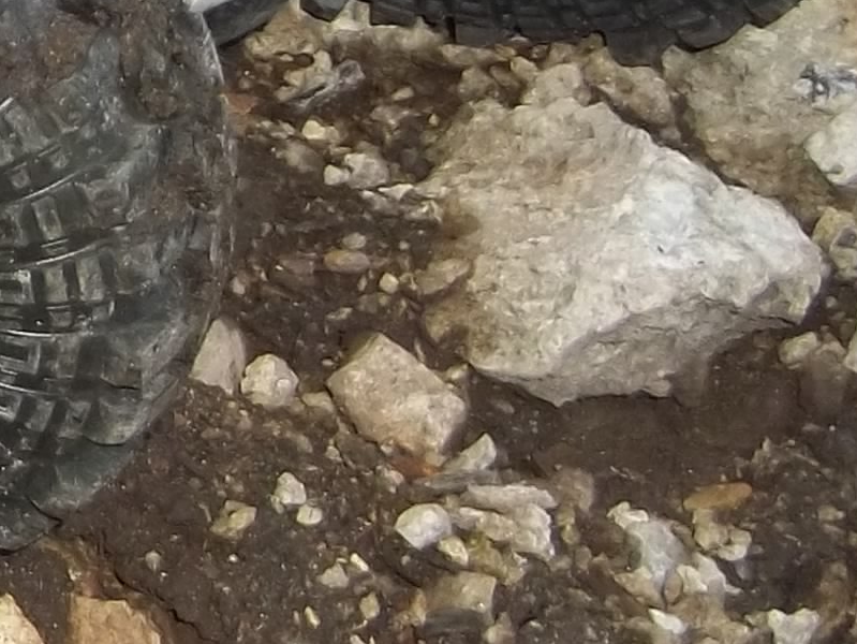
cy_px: -152
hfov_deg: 9.5
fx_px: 4384
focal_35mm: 177
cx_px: -1393
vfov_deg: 8.3
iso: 64
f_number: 3.3
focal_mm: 5.9
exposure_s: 1/30
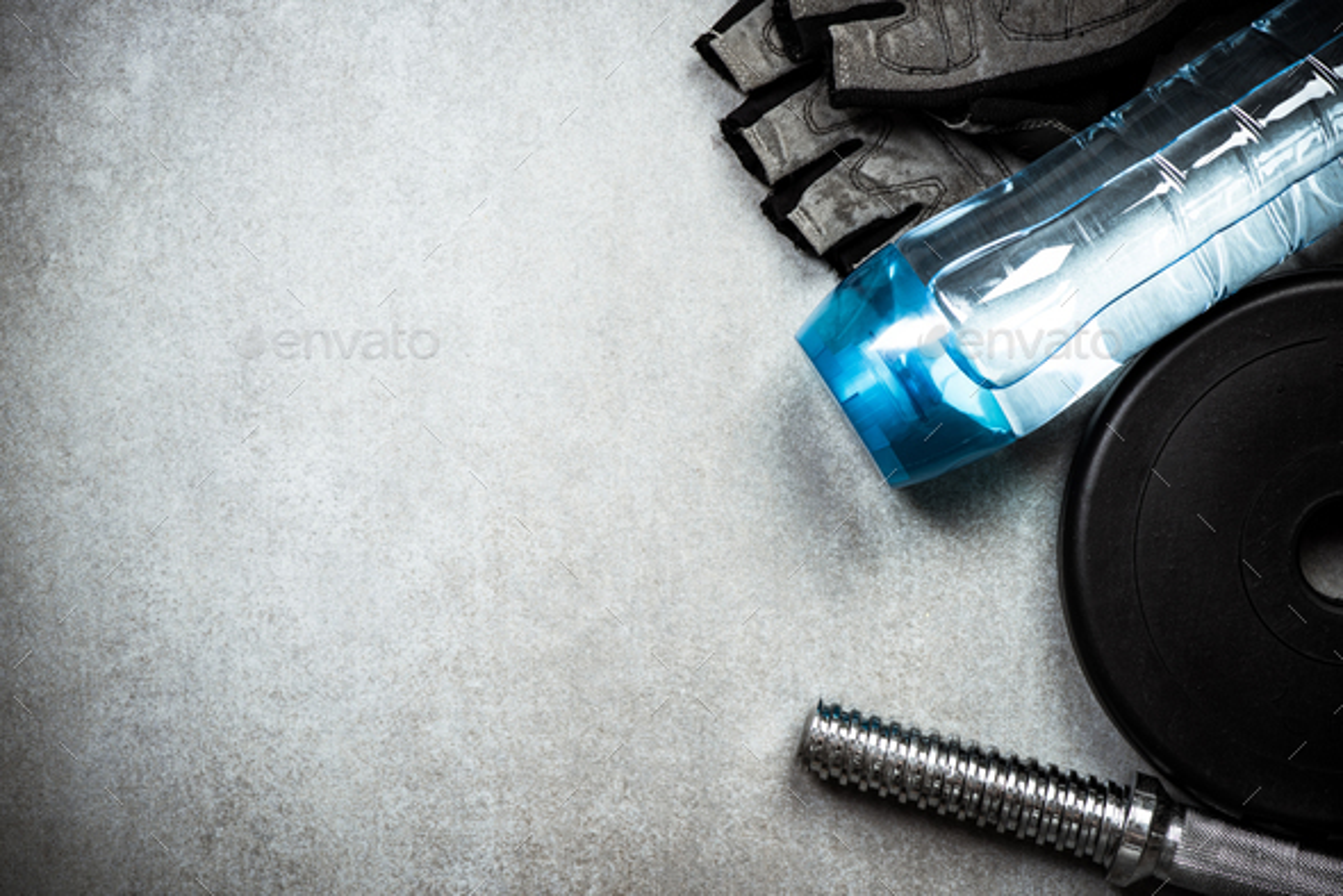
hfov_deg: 19.4
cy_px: 448
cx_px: 672
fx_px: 3919
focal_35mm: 105
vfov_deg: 13.1
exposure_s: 1/125
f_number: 9
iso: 160
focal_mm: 105
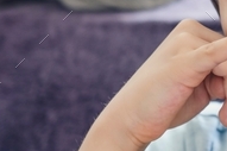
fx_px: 2041
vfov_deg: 4.2
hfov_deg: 6.3
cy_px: -1
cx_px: 311
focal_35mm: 324
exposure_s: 1/80
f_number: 4
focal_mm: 105
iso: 320
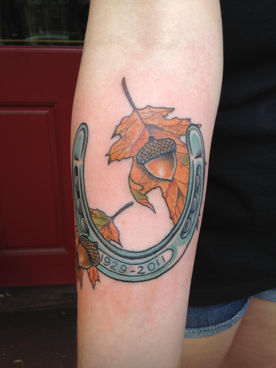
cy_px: 184
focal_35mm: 35
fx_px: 372
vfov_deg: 52.6
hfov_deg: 40.7
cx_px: 138
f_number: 2.4
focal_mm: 4.28
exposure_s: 1/307
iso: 64
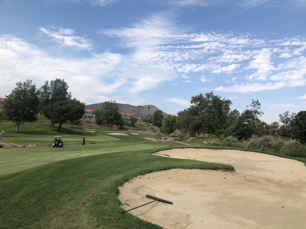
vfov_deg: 49.7
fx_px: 248
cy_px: 114
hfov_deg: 63.4
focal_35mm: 28
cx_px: 153
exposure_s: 1/2404
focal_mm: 3.99
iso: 25
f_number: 1.8
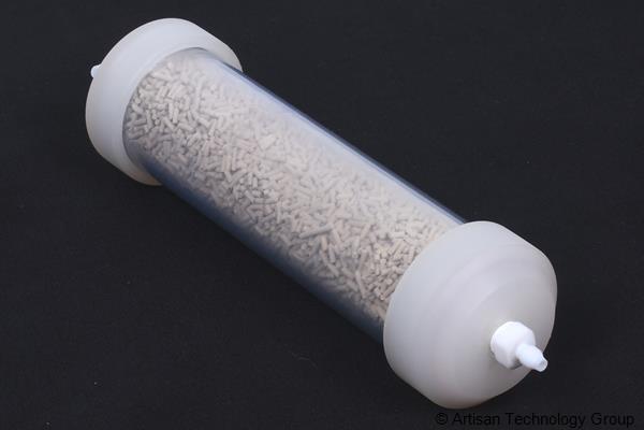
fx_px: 1198
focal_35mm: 67
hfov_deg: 30.1
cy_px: 215
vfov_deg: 20.3
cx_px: 322
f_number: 18
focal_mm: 45
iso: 200
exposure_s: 1/200
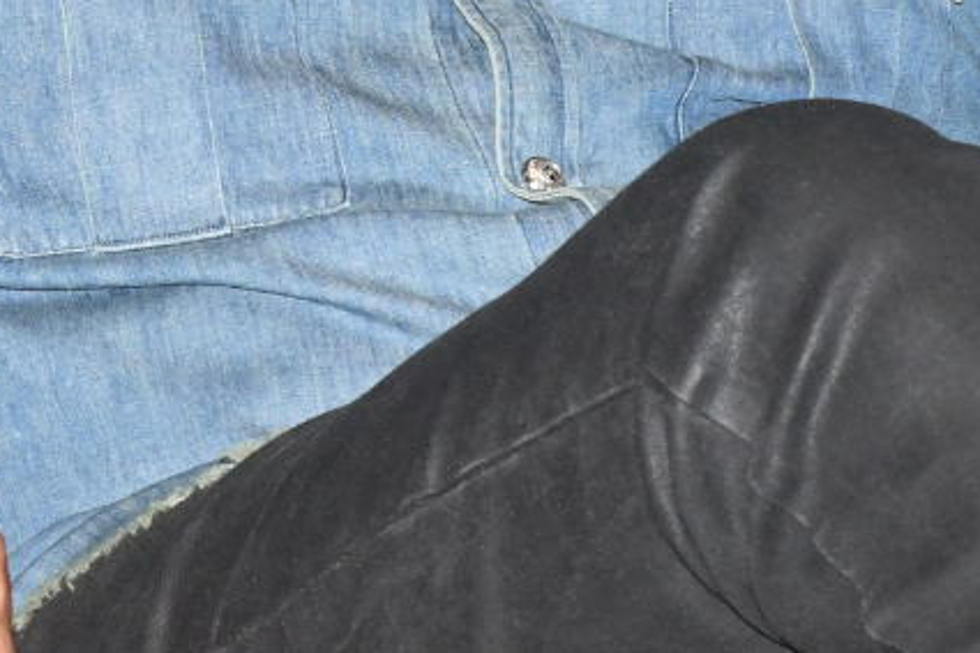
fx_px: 17115
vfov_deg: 2.2
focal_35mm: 629
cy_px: -252
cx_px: 434
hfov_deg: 3.3
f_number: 10
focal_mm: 110
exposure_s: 1/125
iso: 1250
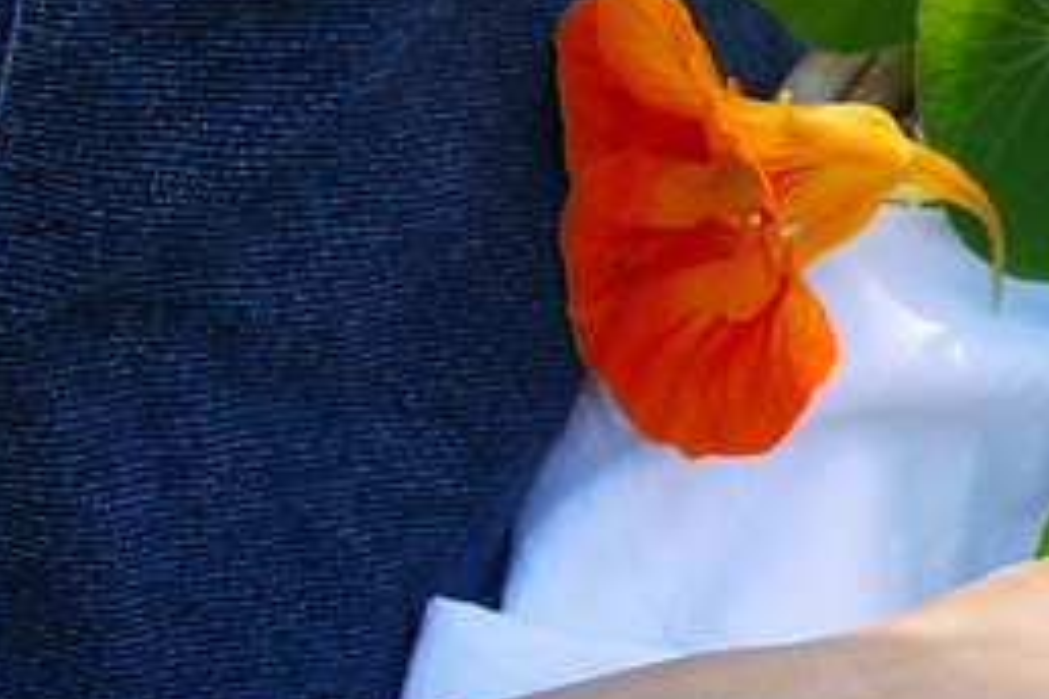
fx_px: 5565
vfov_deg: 7.1
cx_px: 2273
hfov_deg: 9.8
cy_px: 983
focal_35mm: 191
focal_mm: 24
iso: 200
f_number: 8
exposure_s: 1/80
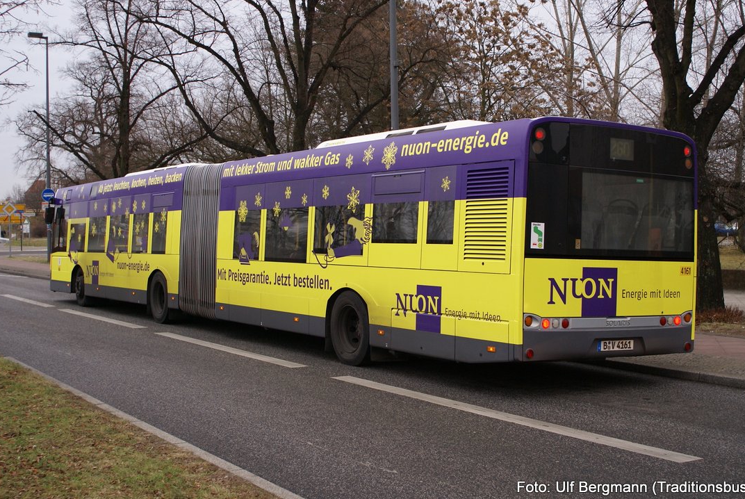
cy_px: 234
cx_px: 398
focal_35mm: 47
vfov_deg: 28.7
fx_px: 974
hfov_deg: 41.8
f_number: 3.5
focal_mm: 28
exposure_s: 1/125
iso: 200
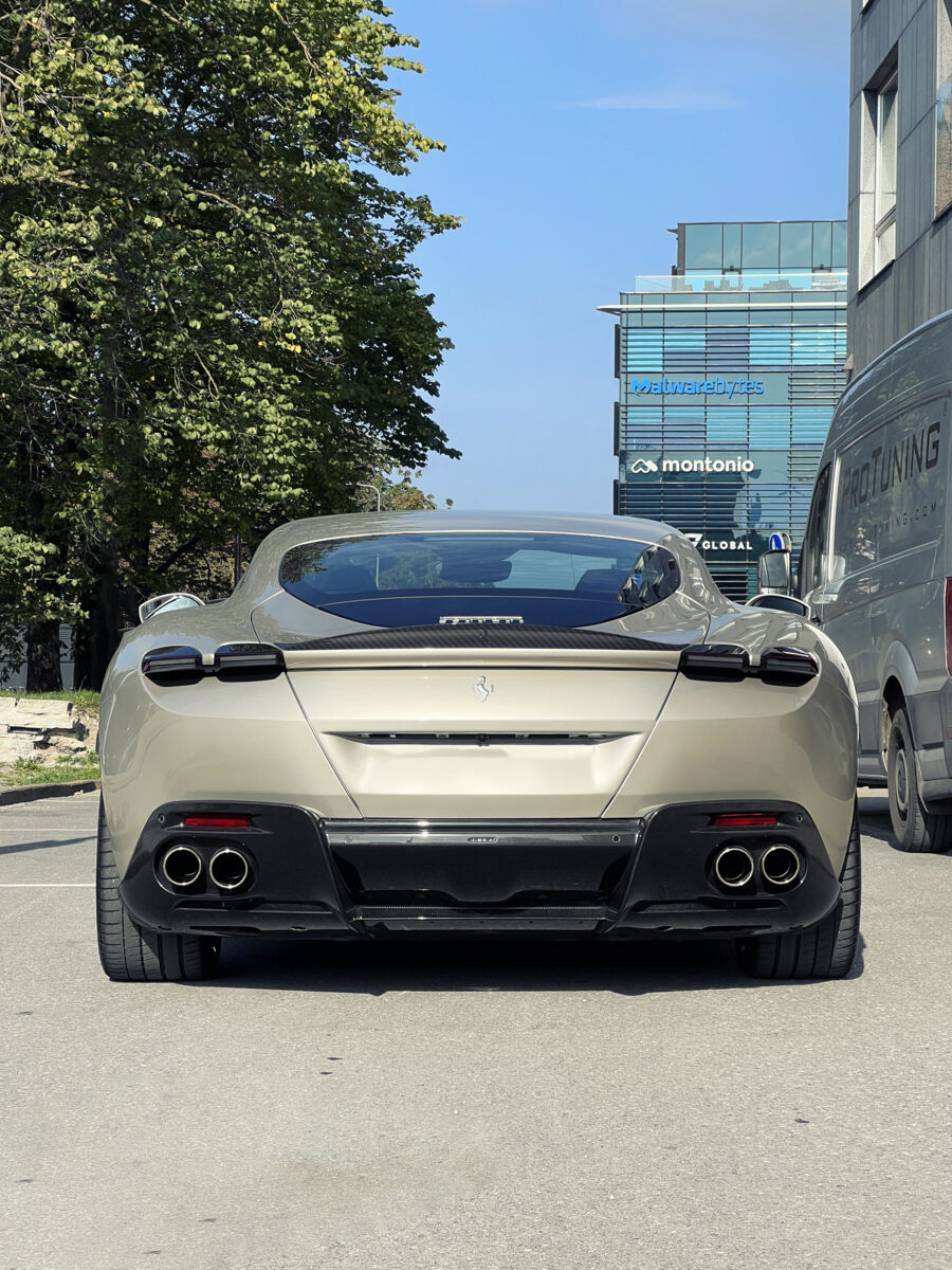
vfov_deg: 25.3
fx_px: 2824
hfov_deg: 19.1
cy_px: 635
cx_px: 476
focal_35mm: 77
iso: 32
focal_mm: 9
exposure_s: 1/815
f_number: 2.8
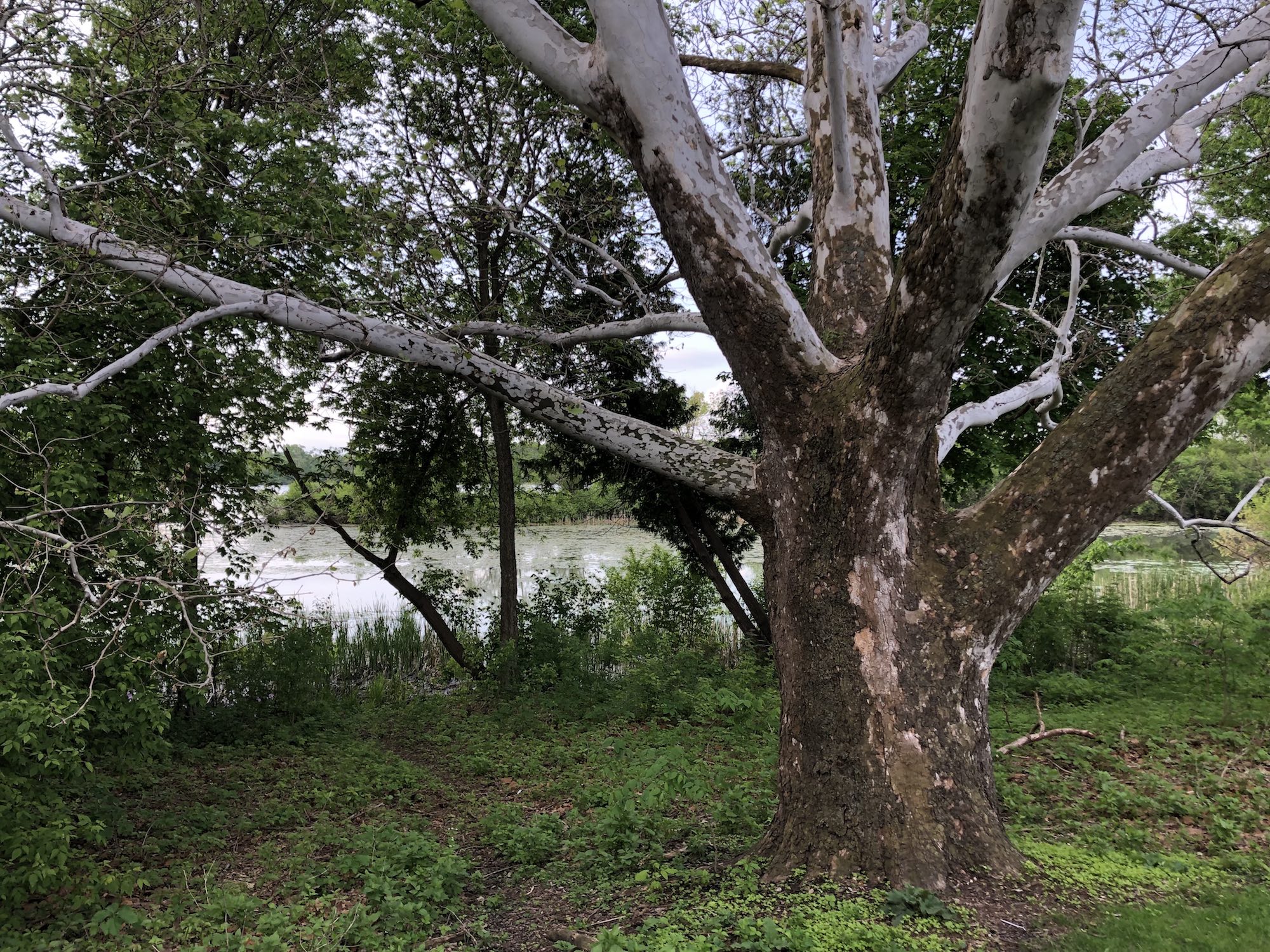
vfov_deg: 49.7
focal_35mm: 28
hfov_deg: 63.4
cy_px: 476
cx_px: 635
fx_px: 1027
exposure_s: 1/120
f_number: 1.8
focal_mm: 3.99
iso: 32
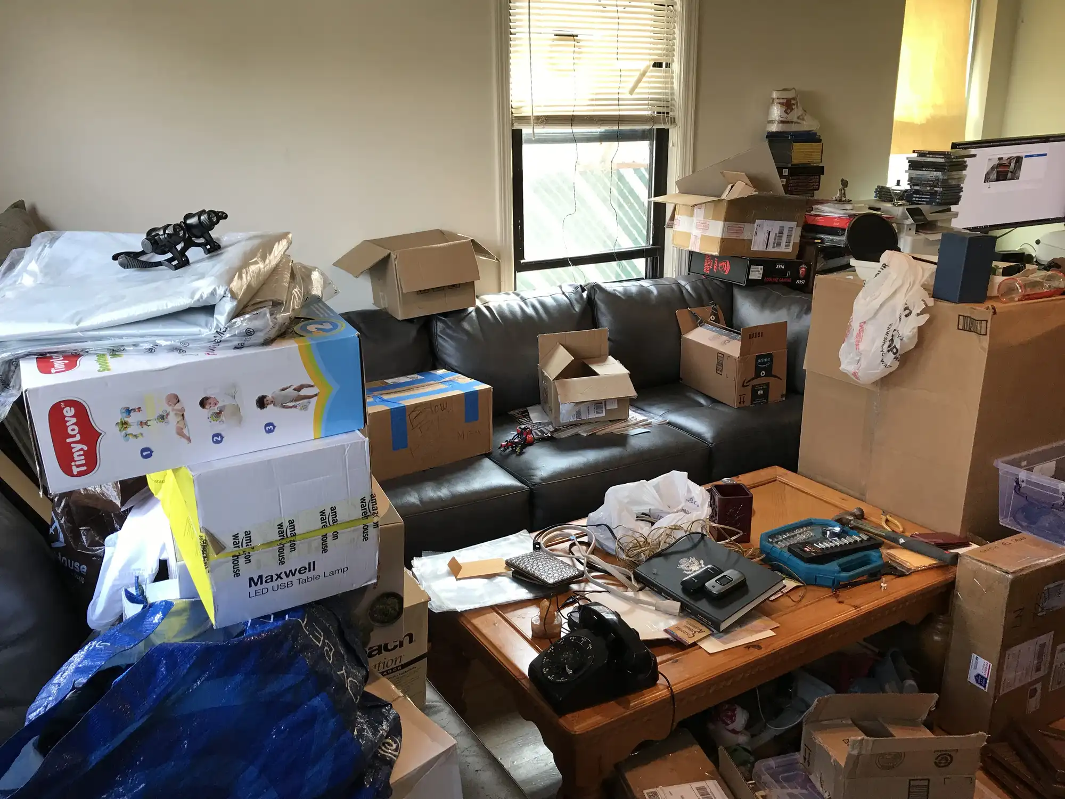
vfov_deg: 49.7
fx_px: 861
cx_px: 532
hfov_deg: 63.4
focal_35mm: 28
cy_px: 400
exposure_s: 1/40
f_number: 1.8
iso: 25
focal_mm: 3.99
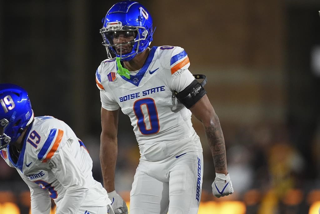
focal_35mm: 900
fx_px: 8008
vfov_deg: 1.5
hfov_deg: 2.3
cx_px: 160
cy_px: 107
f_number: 4
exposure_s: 1/2000
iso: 5000
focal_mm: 600
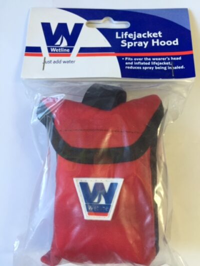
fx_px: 223
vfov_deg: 61.6
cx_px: 100
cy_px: 133
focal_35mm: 29
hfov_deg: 48.2
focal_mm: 4.15
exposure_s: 1/30
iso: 50
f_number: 2.2
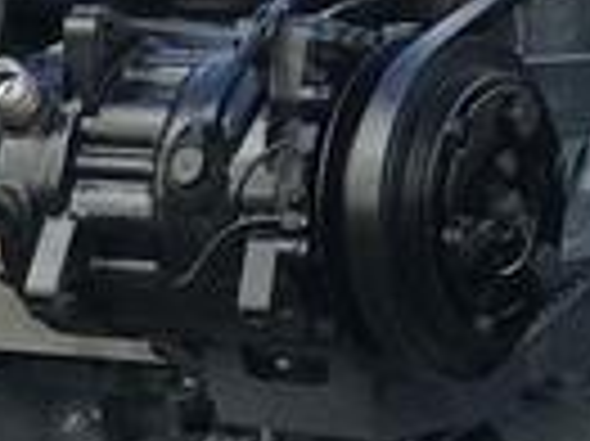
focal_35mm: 447
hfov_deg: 4.4
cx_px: -104
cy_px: 544
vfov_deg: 3.3
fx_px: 7612
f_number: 2.8
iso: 20
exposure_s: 1/141
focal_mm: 6.6
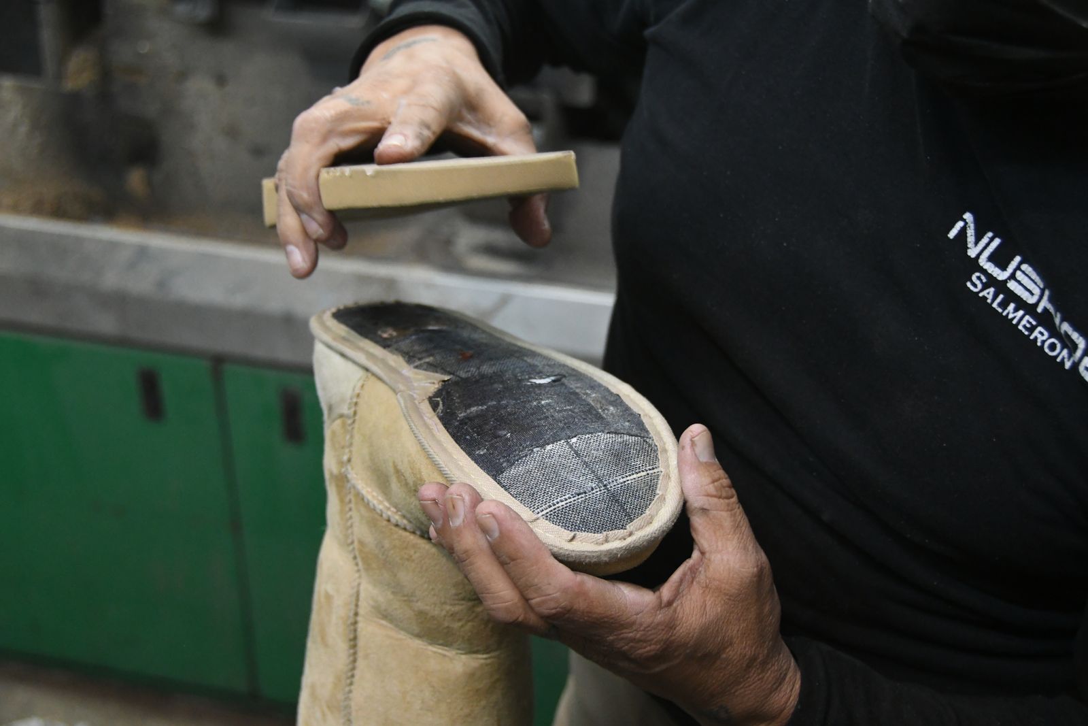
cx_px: 544
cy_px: 363
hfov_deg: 36.9
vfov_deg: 25.1
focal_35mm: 54
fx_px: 1632
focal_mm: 36
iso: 3200
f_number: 4.2
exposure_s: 1/250
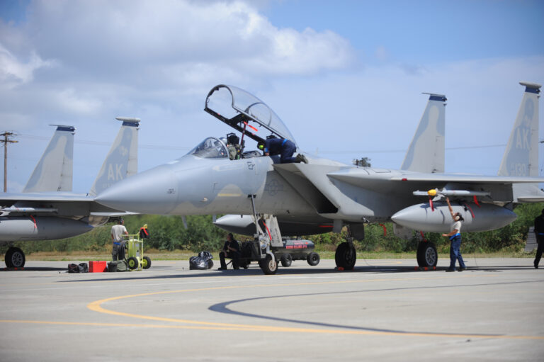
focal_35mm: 102
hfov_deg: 20.0
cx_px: 272
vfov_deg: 13.4
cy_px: 181
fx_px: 1540
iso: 250
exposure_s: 1/5000
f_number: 5.6
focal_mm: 102
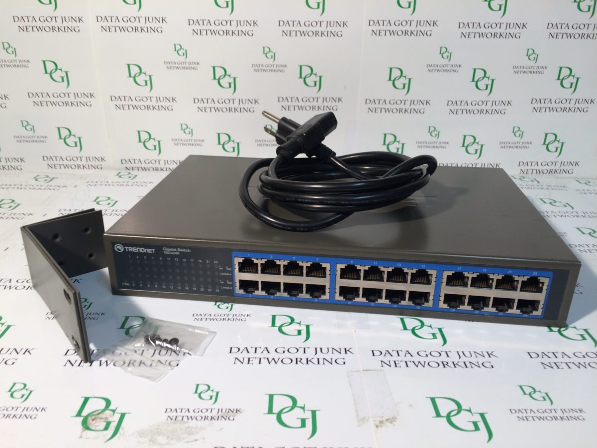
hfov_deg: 61.7
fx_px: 500
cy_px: 224
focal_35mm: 29
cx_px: 298
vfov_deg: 48.2
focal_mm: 4.15
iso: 40
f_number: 2.2
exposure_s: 1/60
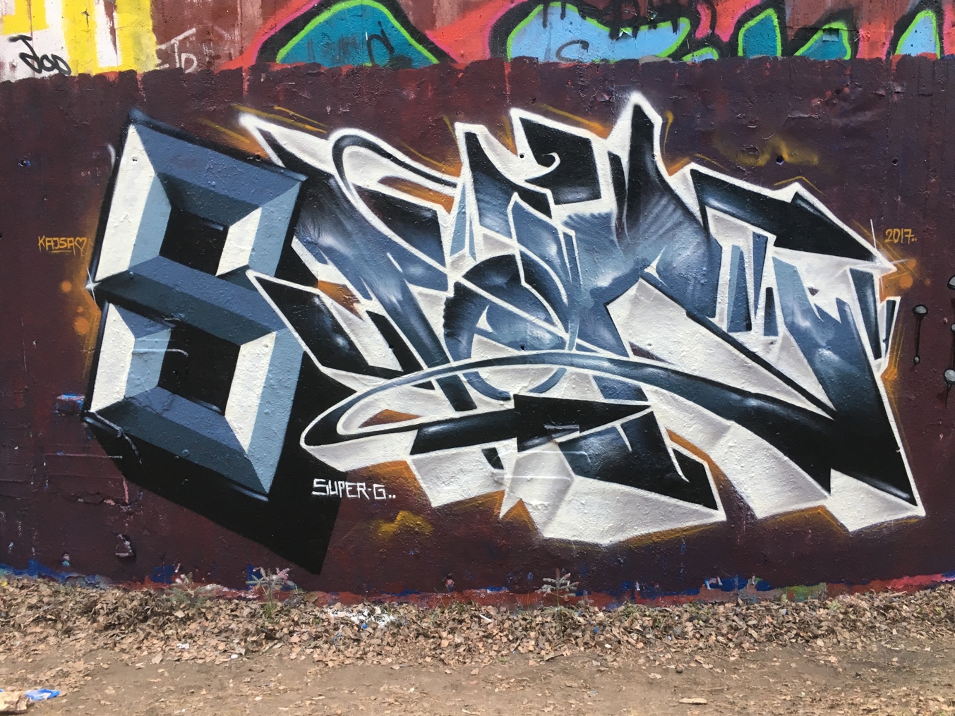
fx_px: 828
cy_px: 363
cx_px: 492
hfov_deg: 59.9
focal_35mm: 30
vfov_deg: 46.8
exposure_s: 1/33
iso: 40
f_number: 2.2
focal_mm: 4.15
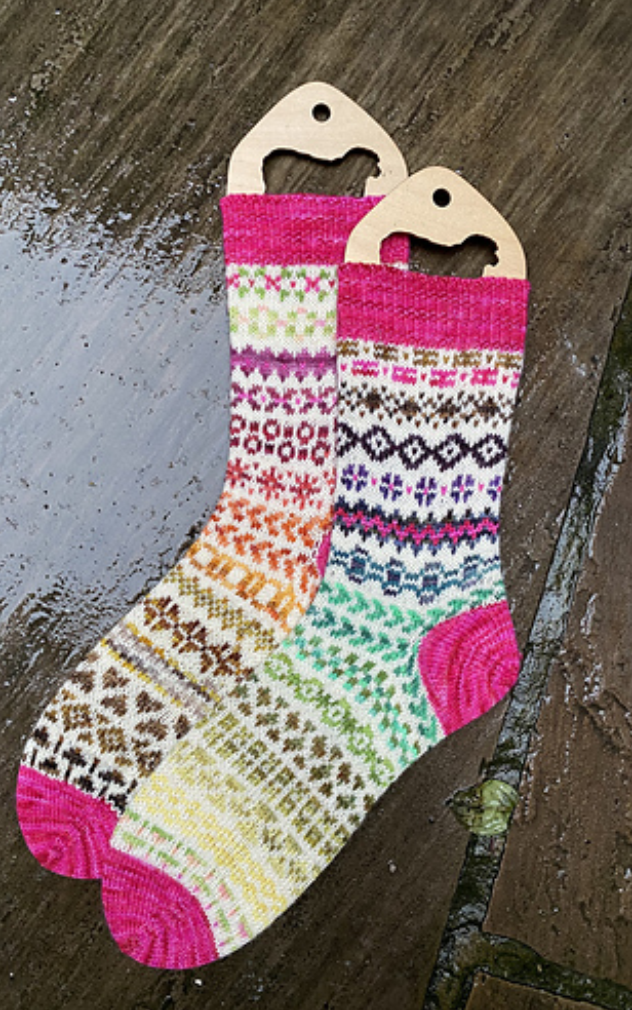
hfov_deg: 44.5
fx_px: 771
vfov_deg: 66.4
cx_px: 276
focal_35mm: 28
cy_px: 505
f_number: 1.8
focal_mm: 4.25
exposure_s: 1/50
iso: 160
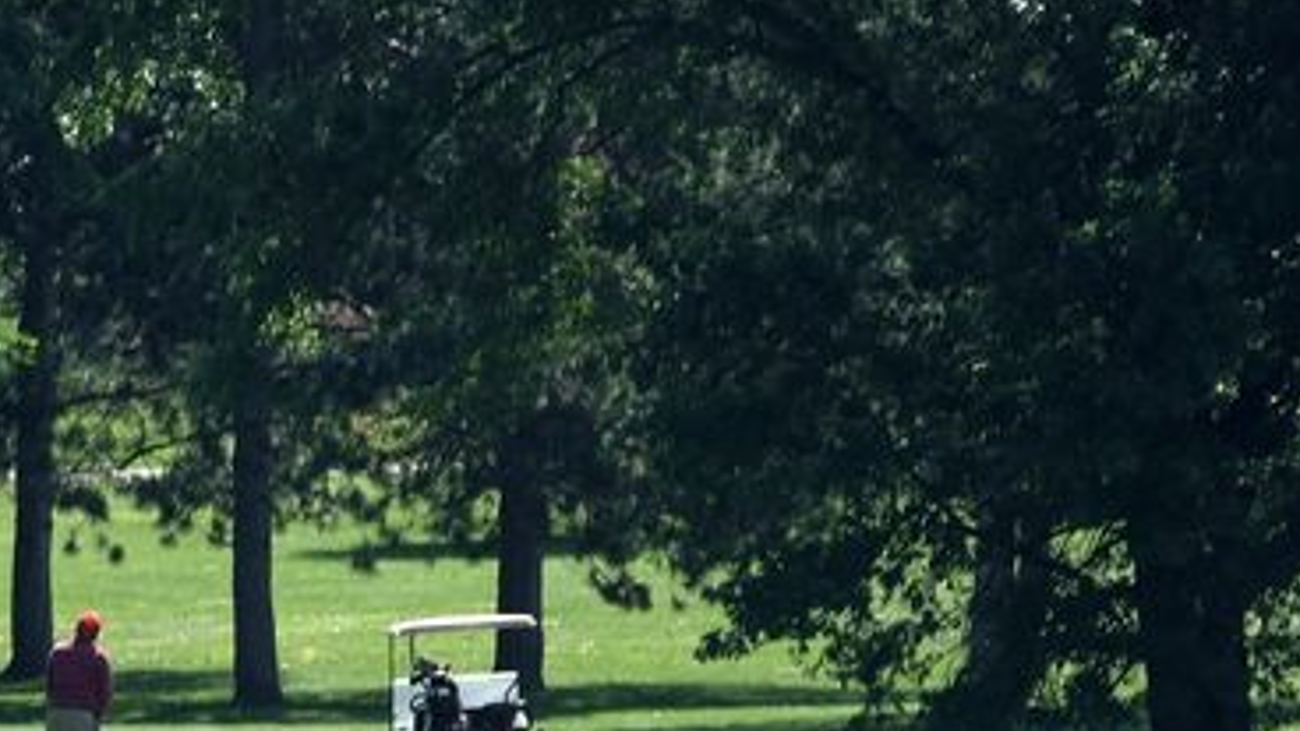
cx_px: 254
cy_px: 743
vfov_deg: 1.4
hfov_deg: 2.5
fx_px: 30196
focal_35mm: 876
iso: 200
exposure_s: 1/250
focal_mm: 200
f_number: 8
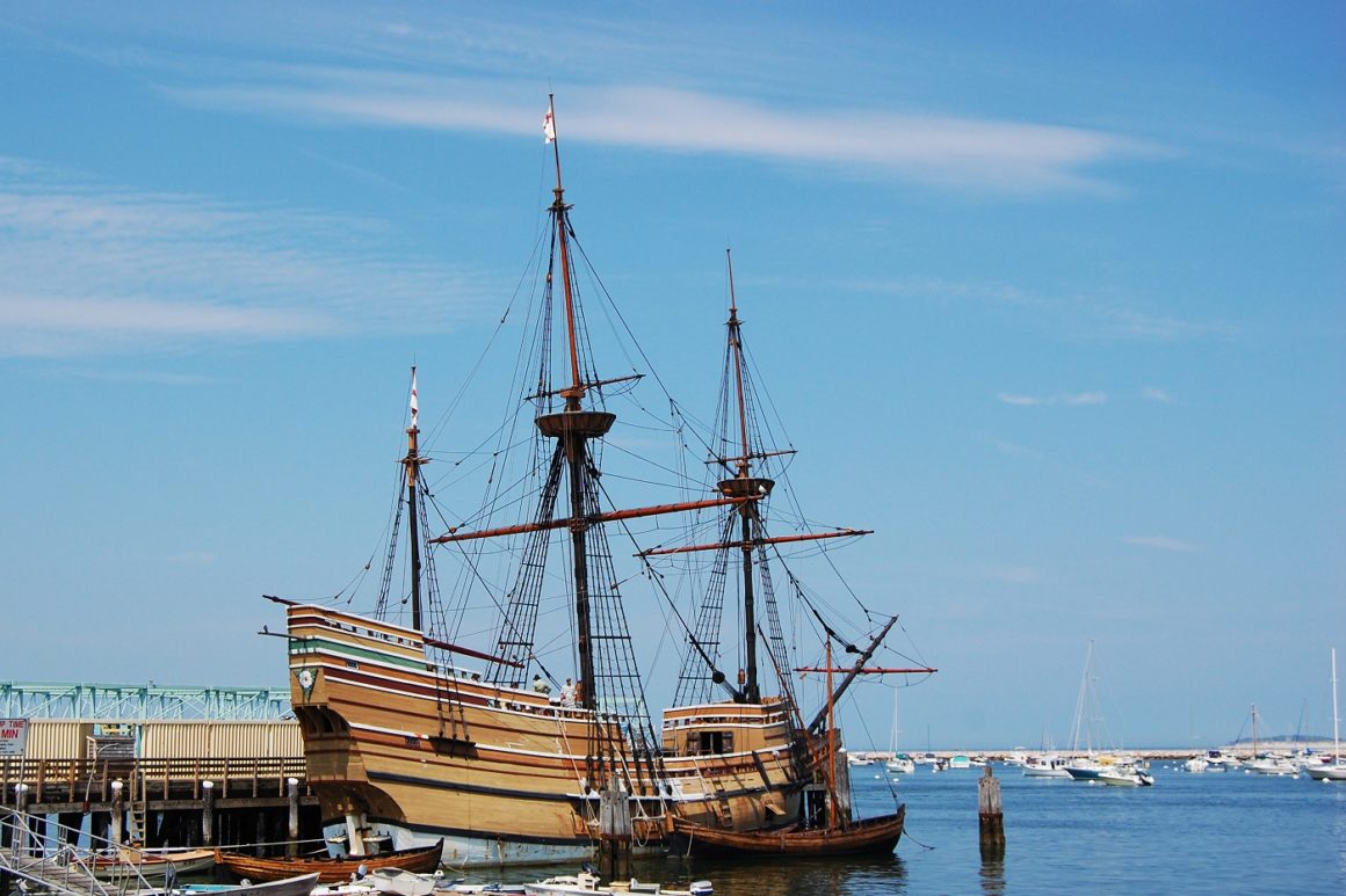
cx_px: 673
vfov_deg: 31.9
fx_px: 1570
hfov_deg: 46.4
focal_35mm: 42
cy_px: 448
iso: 200
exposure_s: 1/1250
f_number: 5.6
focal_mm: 28
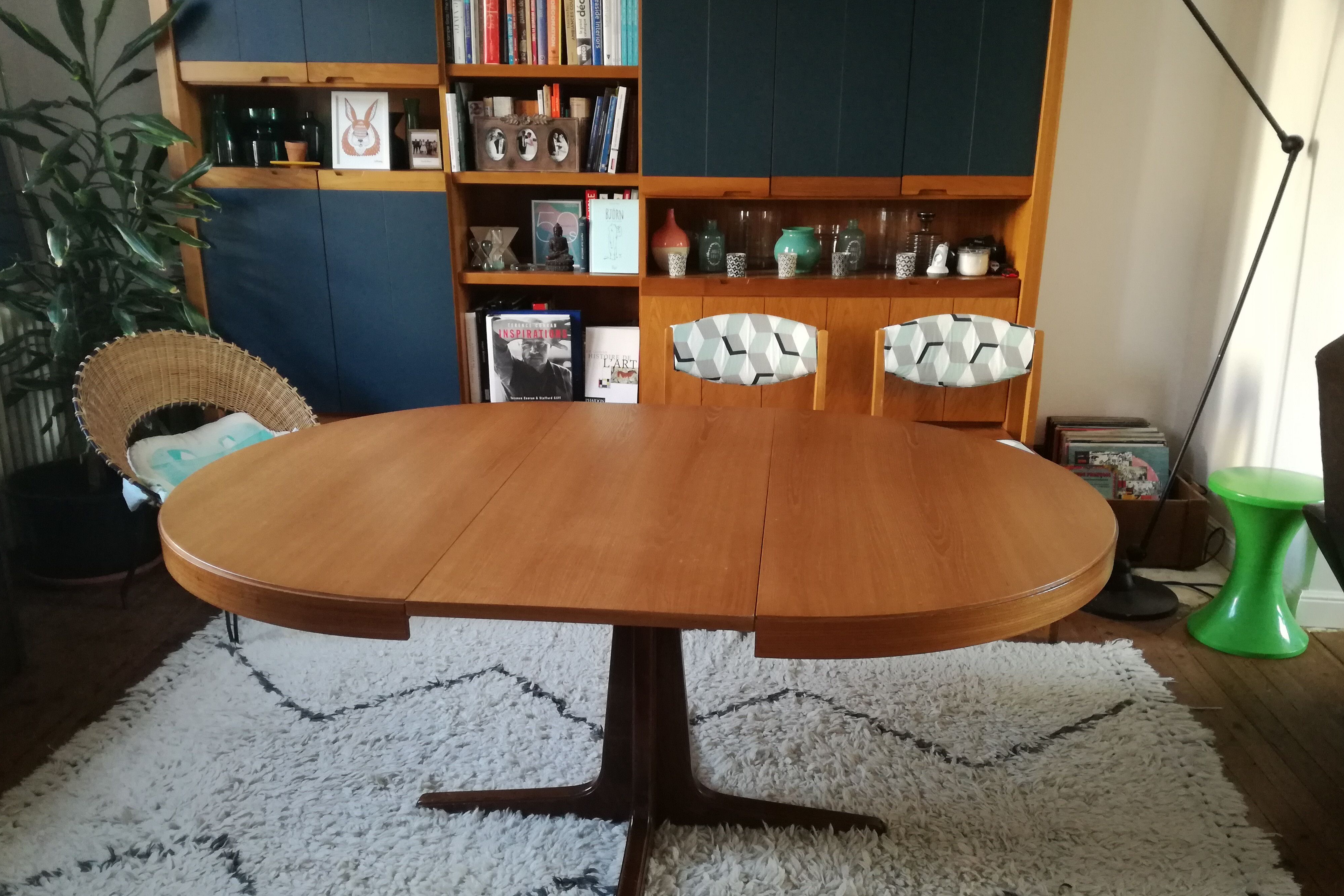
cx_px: 686
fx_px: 1083
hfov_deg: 63.6
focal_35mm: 29
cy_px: 498
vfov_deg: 44.9
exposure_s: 1/25
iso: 320
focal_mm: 3.79
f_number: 2
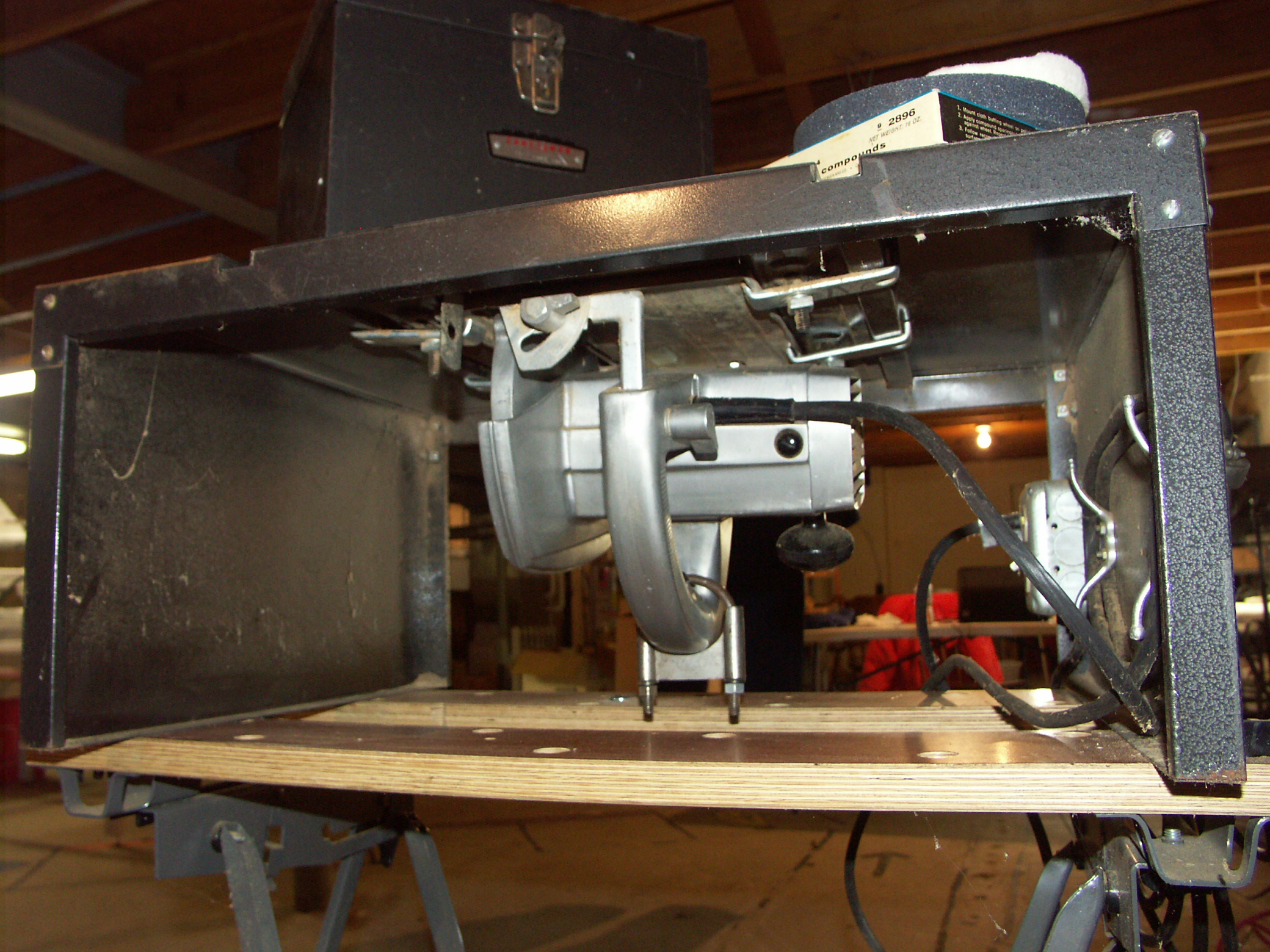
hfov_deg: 63.4
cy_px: 476
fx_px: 1027
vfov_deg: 49.7
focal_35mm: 28
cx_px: 635
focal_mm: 7.2
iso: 200
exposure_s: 1/50
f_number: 2.8
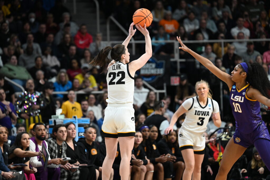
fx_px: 2173
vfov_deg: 4.7
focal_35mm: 290
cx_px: 135
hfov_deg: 7.1
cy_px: 90
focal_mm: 290
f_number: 5.6
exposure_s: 1/1000
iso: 6400
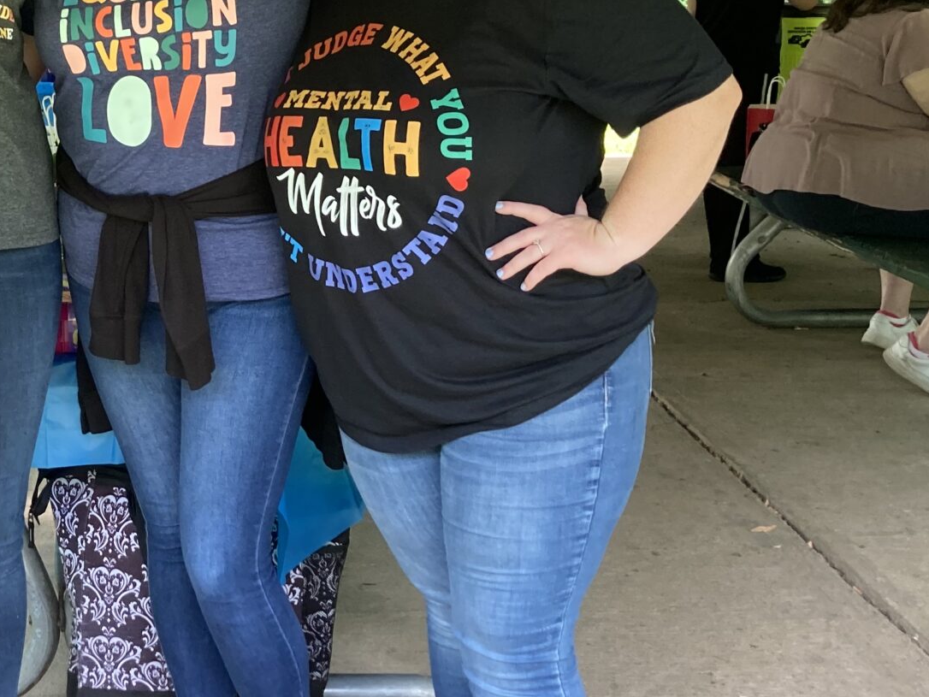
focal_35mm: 66
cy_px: 204
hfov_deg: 28.0
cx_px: 44
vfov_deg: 22.1
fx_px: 1772
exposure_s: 1/121
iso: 80
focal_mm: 3.99
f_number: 1.8
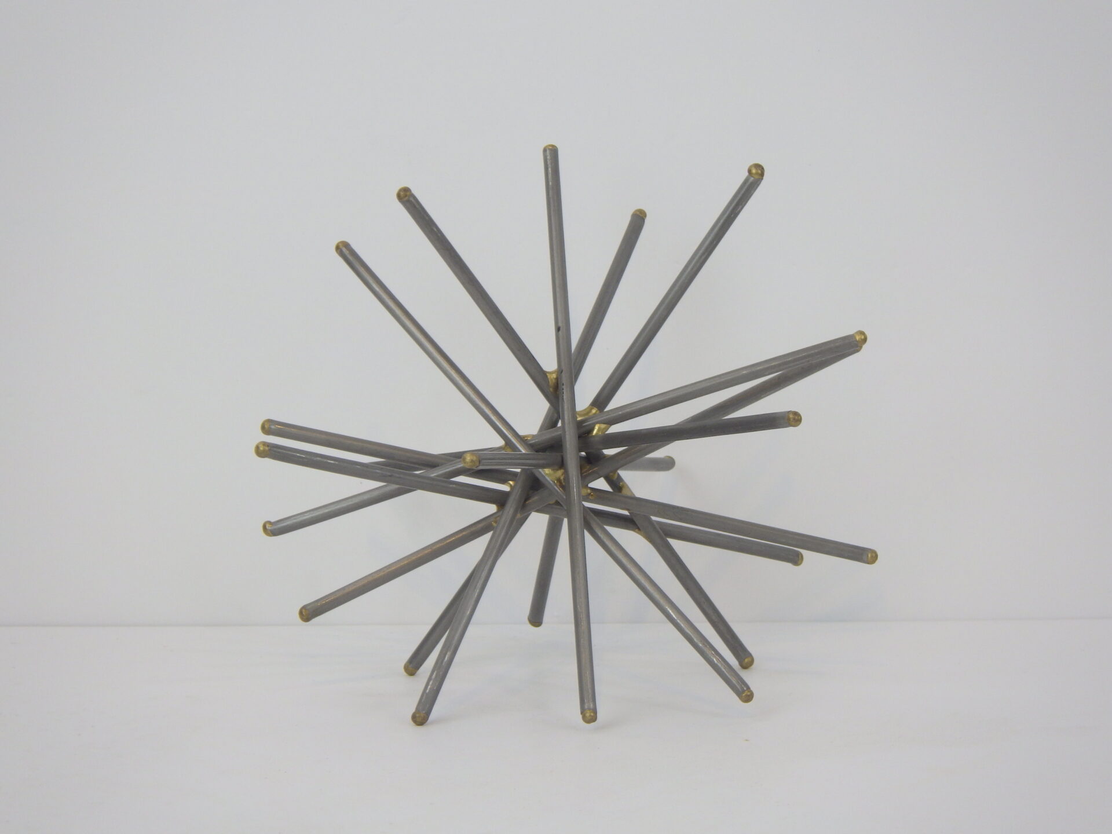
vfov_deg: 12.9
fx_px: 3694
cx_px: 556
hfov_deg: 17.1
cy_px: 417
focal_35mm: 115
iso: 125
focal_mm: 20.6
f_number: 5.2
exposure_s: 1/60
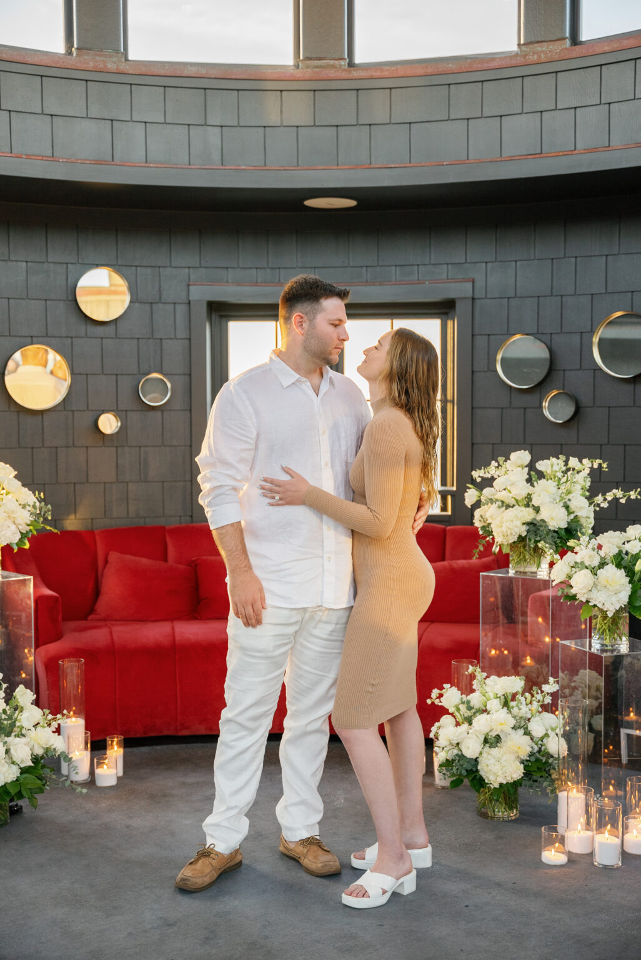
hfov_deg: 29.9
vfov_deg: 43.6
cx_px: 320
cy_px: 480
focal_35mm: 45
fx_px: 1200
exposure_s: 1/160
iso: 400
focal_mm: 45
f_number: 2.8
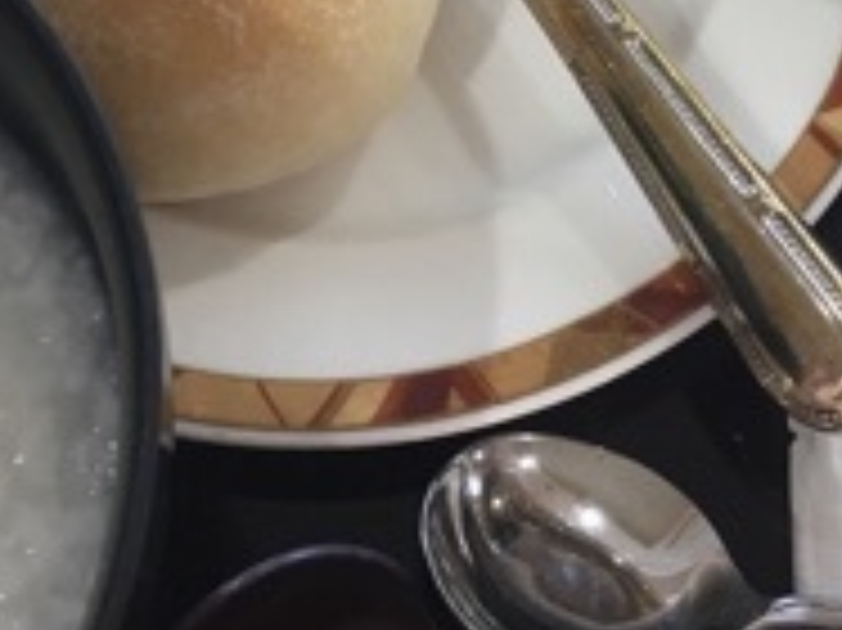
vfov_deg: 15.4
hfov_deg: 20.9
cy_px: -76
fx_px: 2261
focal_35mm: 93
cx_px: 657
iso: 25
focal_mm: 4.15
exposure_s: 1/40
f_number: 2.2
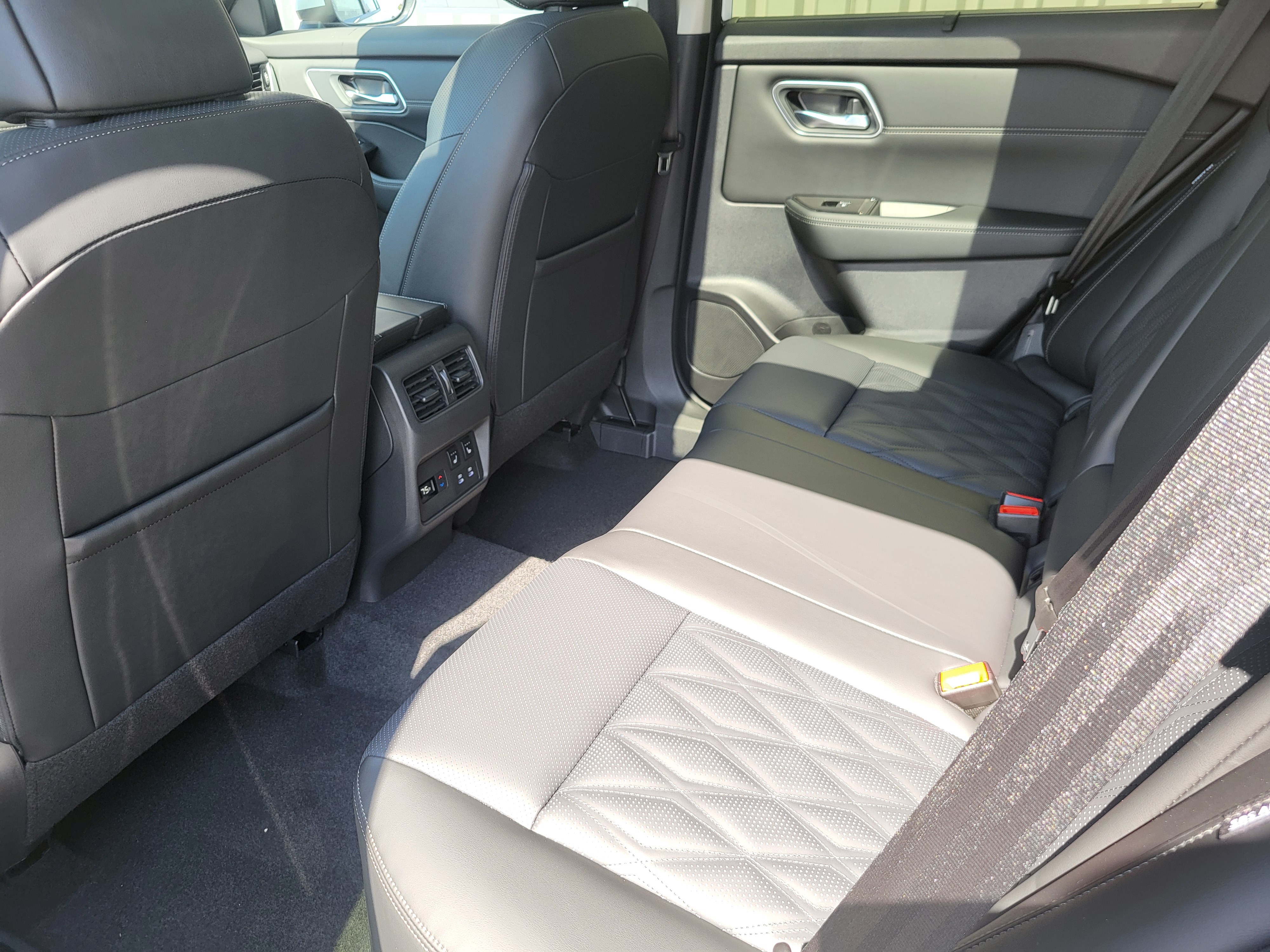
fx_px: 954
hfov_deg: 67.3
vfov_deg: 53.1
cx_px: 635
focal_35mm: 26
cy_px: 476
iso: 40
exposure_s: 1/150
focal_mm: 5.4
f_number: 1.8
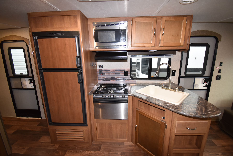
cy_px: 78
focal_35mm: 15
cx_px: 116
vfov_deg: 77.5
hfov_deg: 100.3
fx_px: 97
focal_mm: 10
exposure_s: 1/60
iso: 900
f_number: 4.5
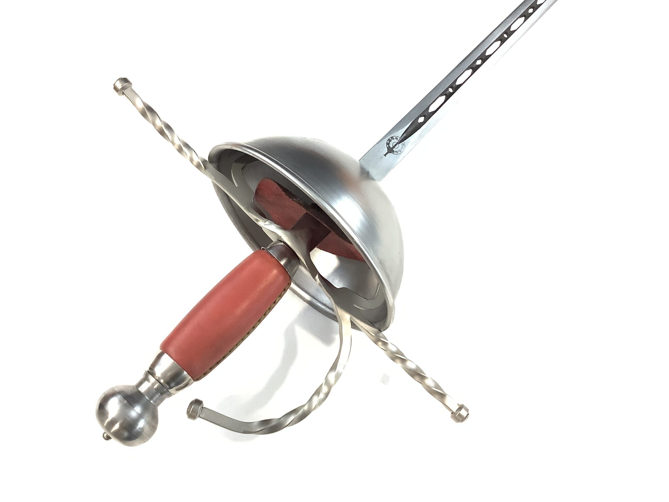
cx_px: 334
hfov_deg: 58.4
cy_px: 251
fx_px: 599
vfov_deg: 45.4
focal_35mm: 31
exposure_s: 1/60
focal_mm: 3.3
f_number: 2.4
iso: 320
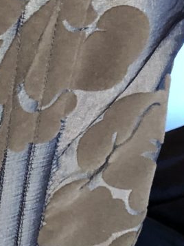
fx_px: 963
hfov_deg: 10.0
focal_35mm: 136
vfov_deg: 14.5
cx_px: -196
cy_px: 117
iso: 64
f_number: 1.8
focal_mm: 4
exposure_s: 1/15
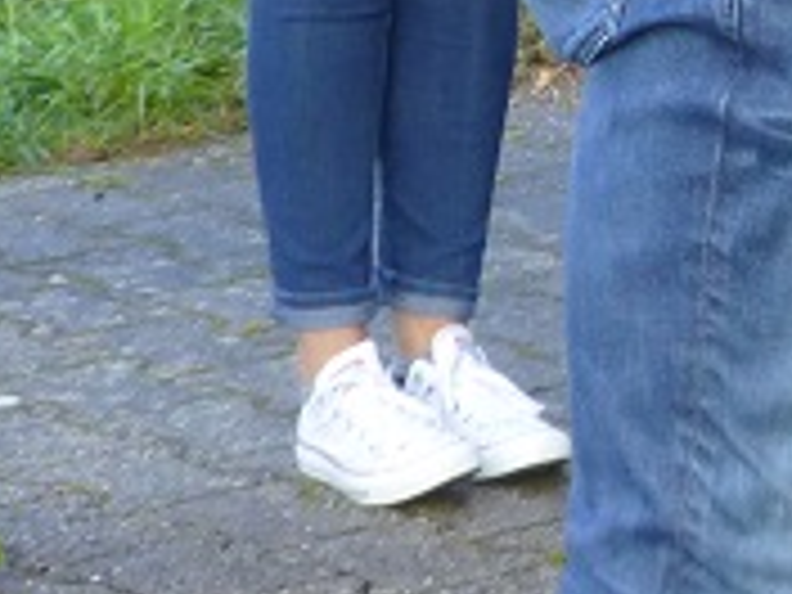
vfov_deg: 4.9
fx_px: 6635
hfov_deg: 6.6
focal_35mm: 290
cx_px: 1714
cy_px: -999
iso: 200
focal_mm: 9
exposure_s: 1/60
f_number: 4.4
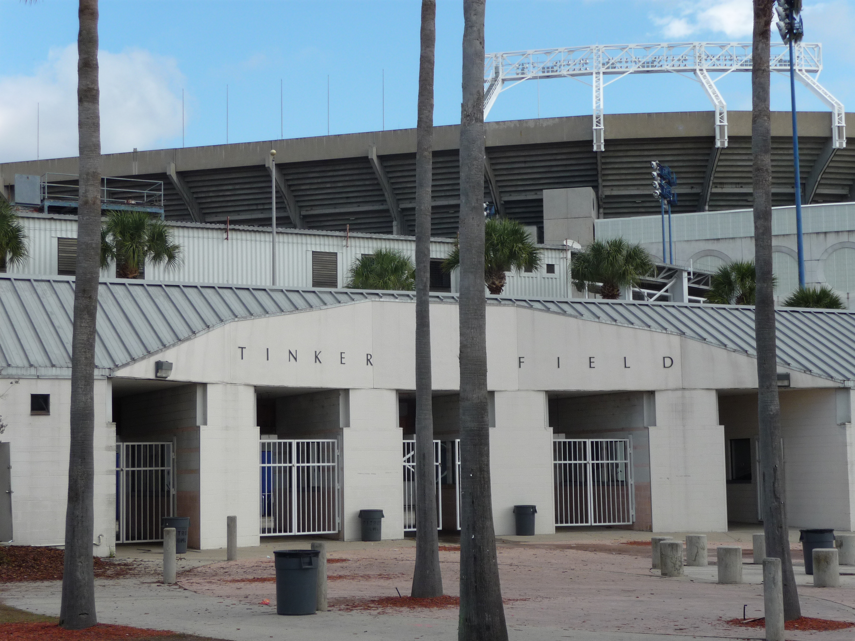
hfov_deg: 29.0
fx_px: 1655
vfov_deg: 21.9
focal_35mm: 67
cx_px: 428
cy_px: 320
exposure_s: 1/640
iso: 100
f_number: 4.5
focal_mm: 11.3
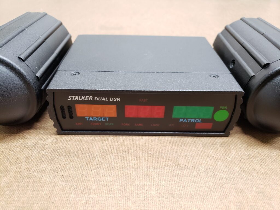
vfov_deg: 53.1
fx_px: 210
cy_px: 105
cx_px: 140
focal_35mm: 26
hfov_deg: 67.3
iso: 320
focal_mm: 4.3
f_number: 1.5
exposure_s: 1/60
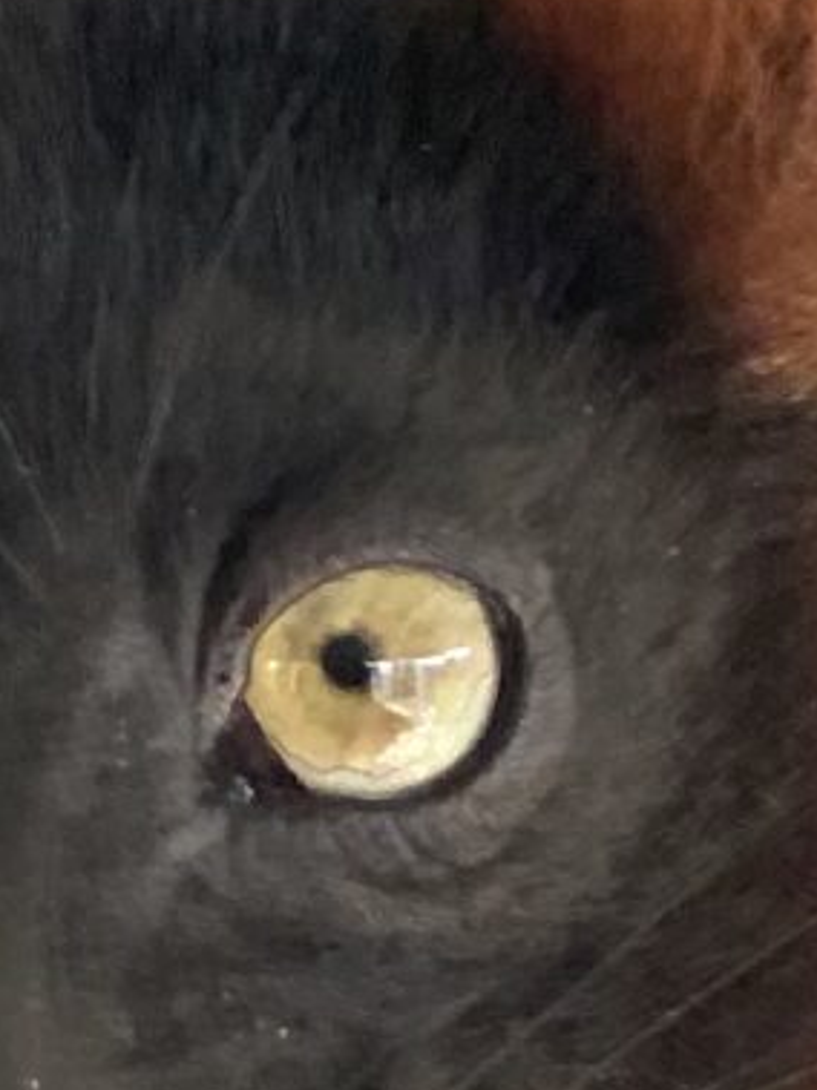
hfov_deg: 4.2
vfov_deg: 5.6
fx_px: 11052
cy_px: 1567
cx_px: 408
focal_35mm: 351
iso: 80
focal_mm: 6
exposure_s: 1/122
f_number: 2
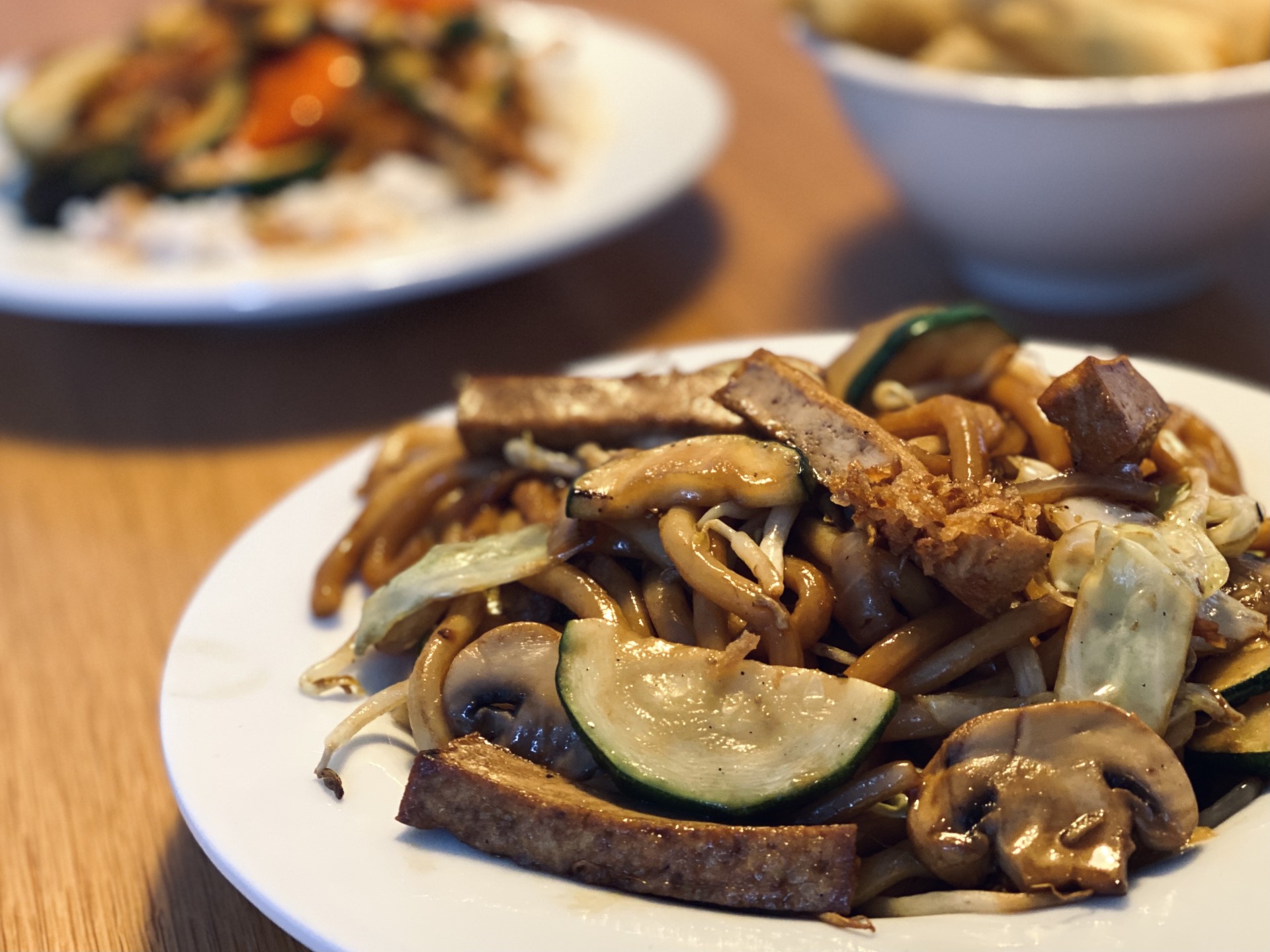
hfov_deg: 36.8
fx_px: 1908
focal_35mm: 52
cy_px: 476
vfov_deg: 28.0
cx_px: 635
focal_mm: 6
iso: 200
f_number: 2
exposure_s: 1/33
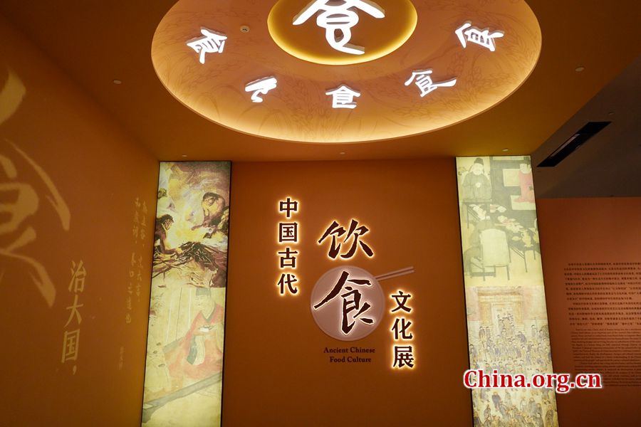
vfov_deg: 46.4
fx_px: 499
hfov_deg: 65.5
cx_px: 320
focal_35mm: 28
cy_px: 214
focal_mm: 28
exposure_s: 1/160
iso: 4000
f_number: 3.5
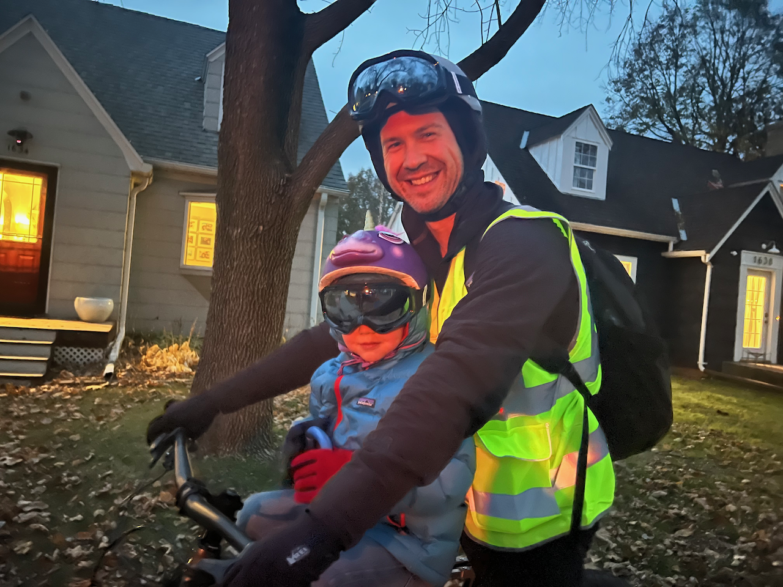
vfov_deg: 53.1
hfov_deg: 67.3
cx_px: 392
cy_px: 294
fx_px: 588
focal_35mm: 26
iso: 2500
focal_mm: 5.7
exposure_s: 1/15
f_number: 1.5
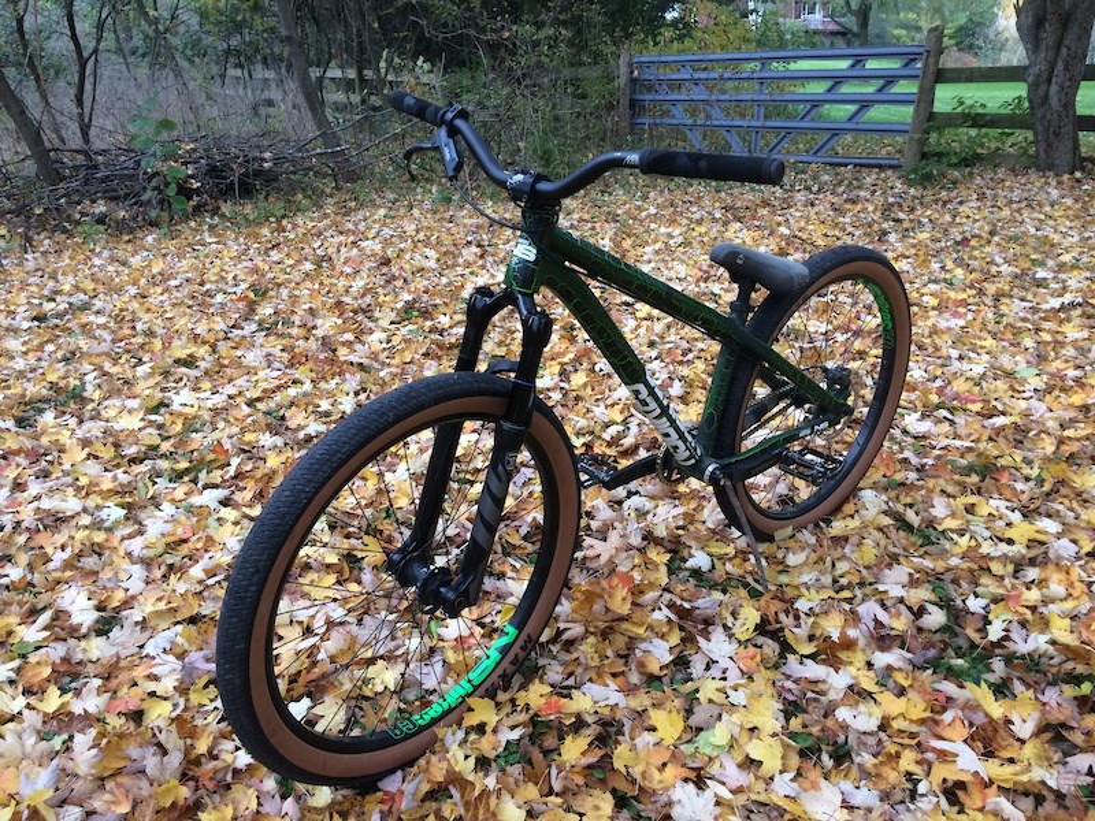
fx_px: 917
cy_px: 410
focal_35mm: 29
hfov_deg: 61.7
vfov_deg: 48.2
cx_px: 548
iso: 50
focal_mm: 4.15
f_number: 2.2
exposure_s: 1/30
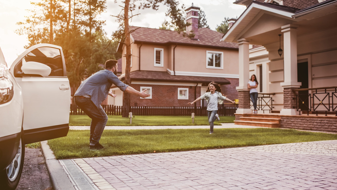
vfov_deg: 32.0
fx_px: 331
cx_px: 168
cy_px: 88
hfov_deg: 54.0
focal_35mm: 37
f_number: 2.8
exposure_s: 1/3200
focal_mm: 35
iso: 400
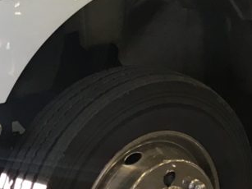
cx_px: 292
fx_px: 1237
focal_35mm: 170
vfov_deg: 8.4
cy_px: -144
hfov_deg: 11.4
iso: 32
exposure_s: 1/30
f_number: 2.2
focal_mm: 4.15
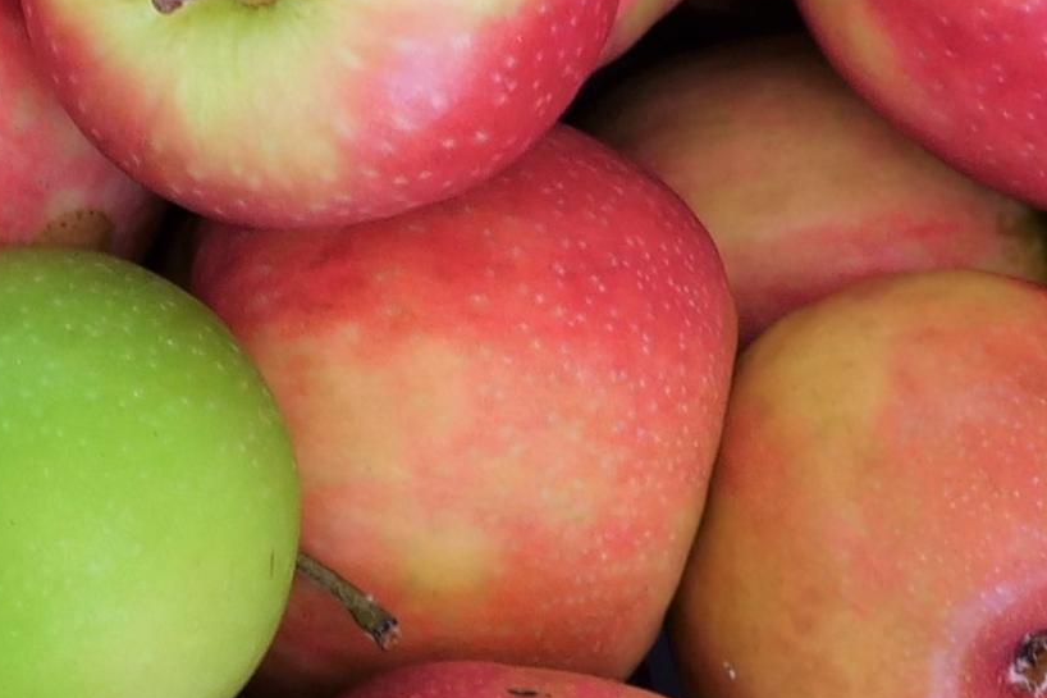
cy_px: 666
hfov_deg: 6.5
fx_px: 9246
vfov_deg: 4.3
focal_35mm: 318
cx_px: 131
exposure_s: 1/60
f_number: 2.8
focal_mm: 25
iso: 200
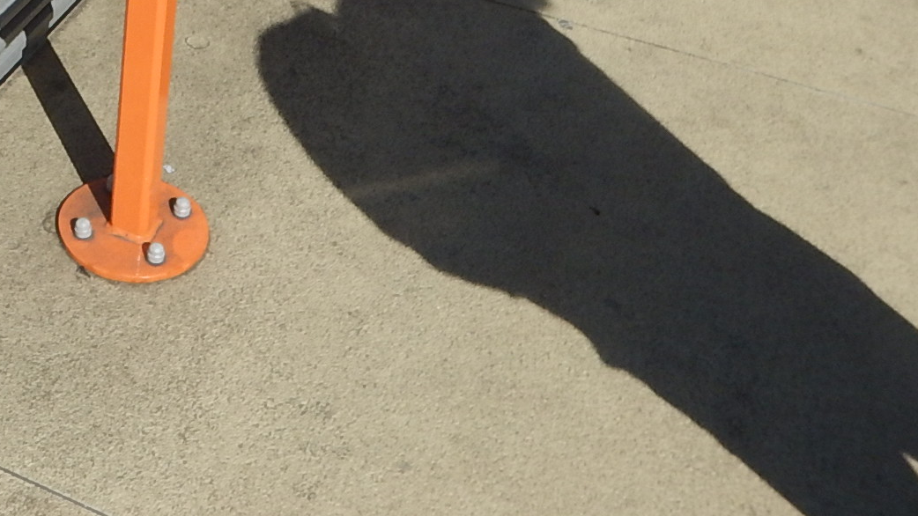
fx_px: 1387
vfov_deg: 19.1
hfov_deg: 34.4
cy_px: -206
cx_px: 78
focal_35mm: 57
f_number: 8.2
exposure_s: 1/400
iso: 125
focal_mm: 4.3
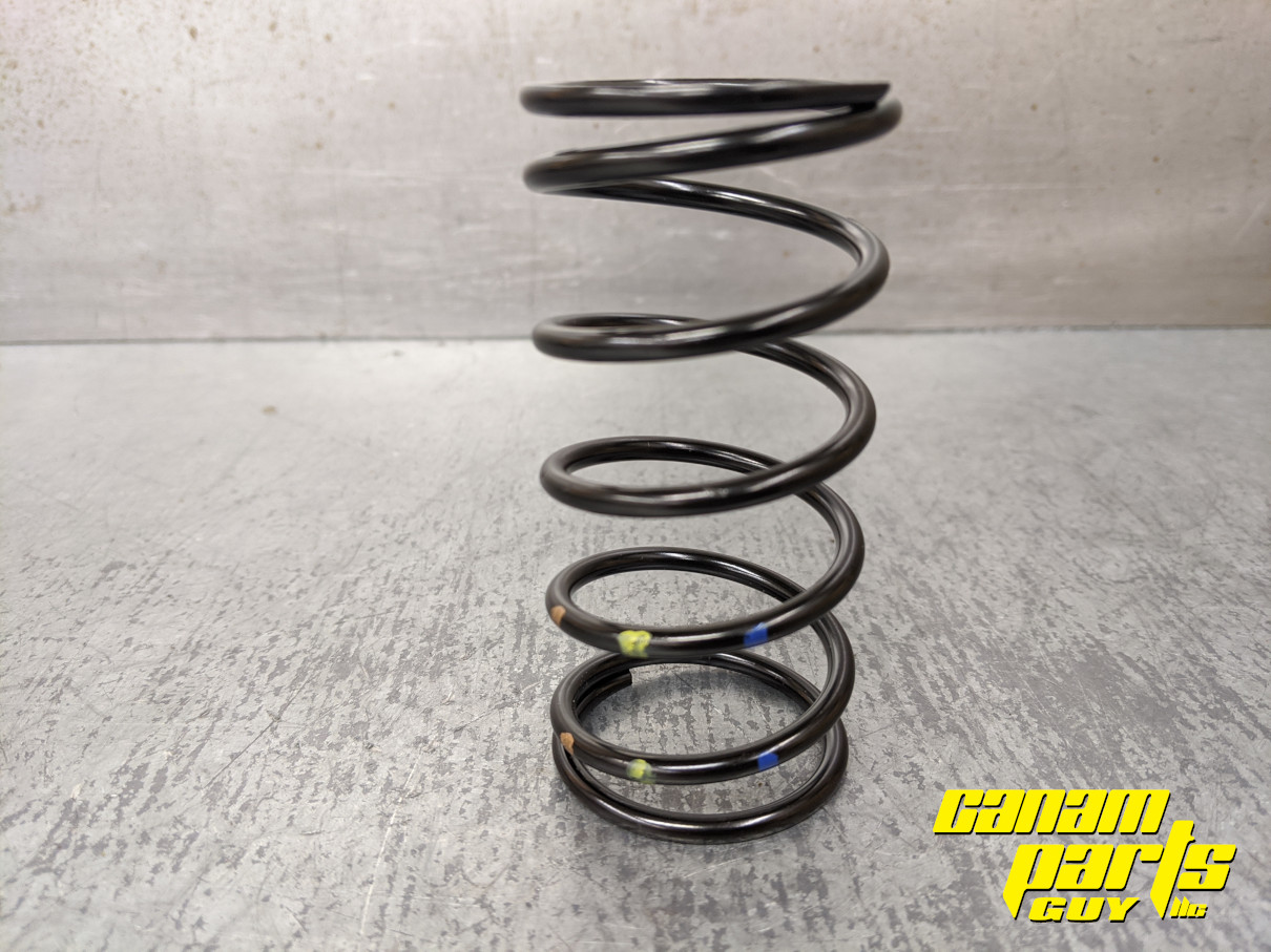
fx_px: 991
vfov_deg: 51.3
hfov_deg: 65.3
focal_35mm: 27
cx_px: 636
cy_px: 476
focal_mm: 4.44
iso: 110
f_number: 1.8
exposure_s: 1/24
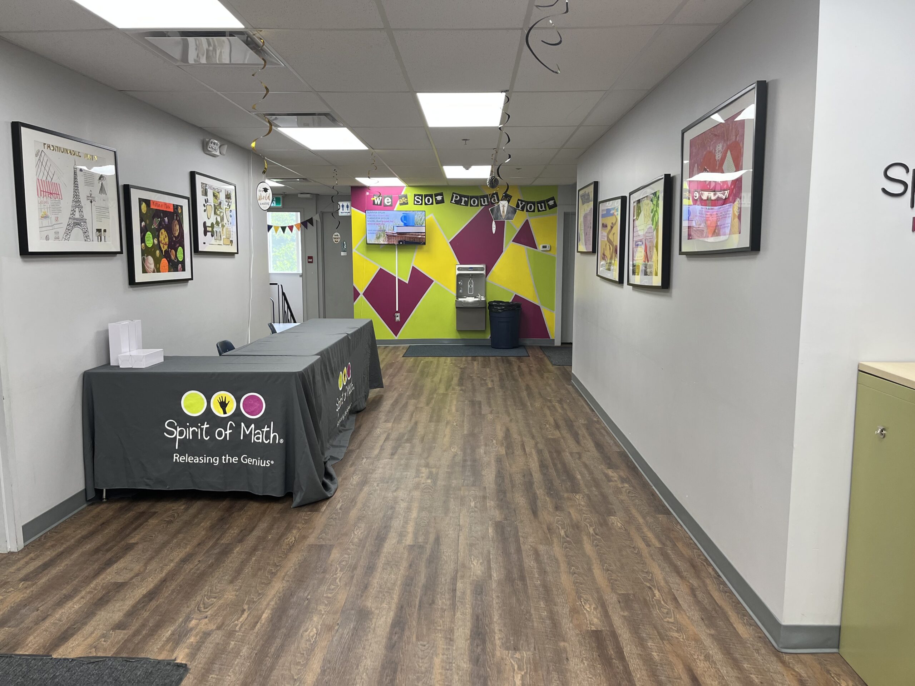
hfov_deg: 67.3
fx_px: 687
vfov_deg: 53.1
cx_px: 458
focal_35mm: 26
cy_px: 343
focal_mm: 5.1
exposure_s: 1/120
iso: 100
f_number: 1.6
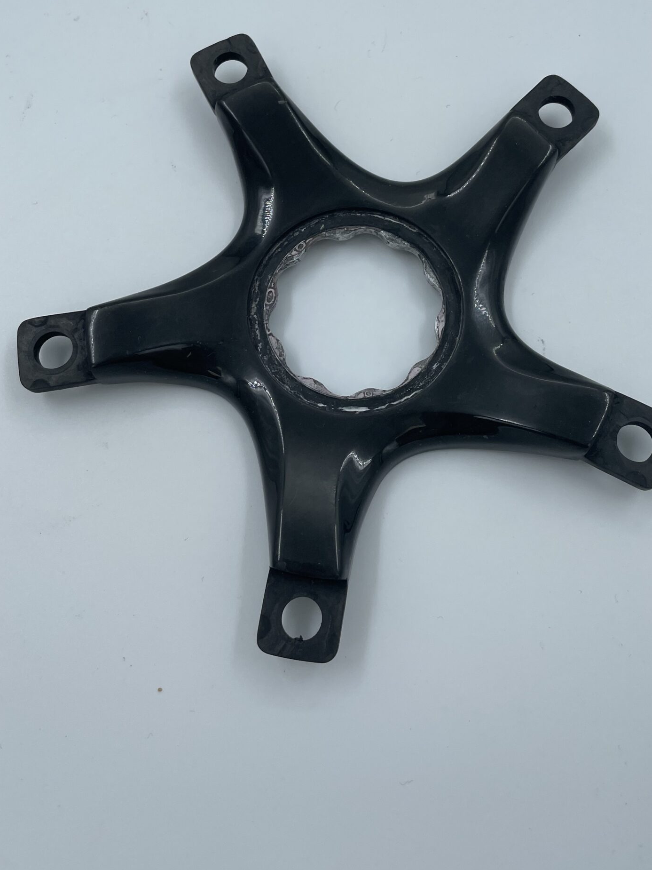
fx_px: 904
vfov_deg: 50.6
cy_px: 308
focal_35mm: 36
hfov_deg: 39.6
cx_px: 366
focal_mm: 4.2
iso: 32
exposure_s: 1/1247
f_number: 1.6
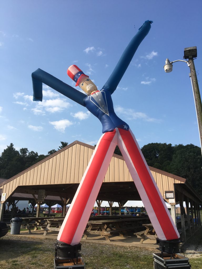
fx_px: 226
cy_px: 134
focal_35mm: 29
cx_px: 101
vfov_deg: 61.7
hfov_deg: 48.2
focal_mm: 4.15
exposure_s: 1/1282
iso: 25
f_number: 2.2
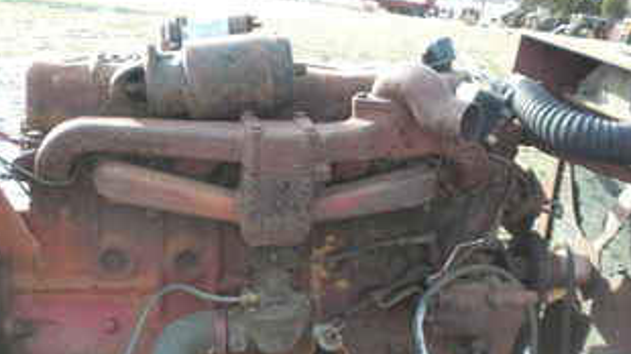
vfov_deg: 25.8
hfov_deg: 44.5
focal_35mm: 46
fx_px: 769
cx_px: 285
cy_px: 232
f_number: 3.1
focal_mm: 6.3
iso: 64
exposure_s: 1/80
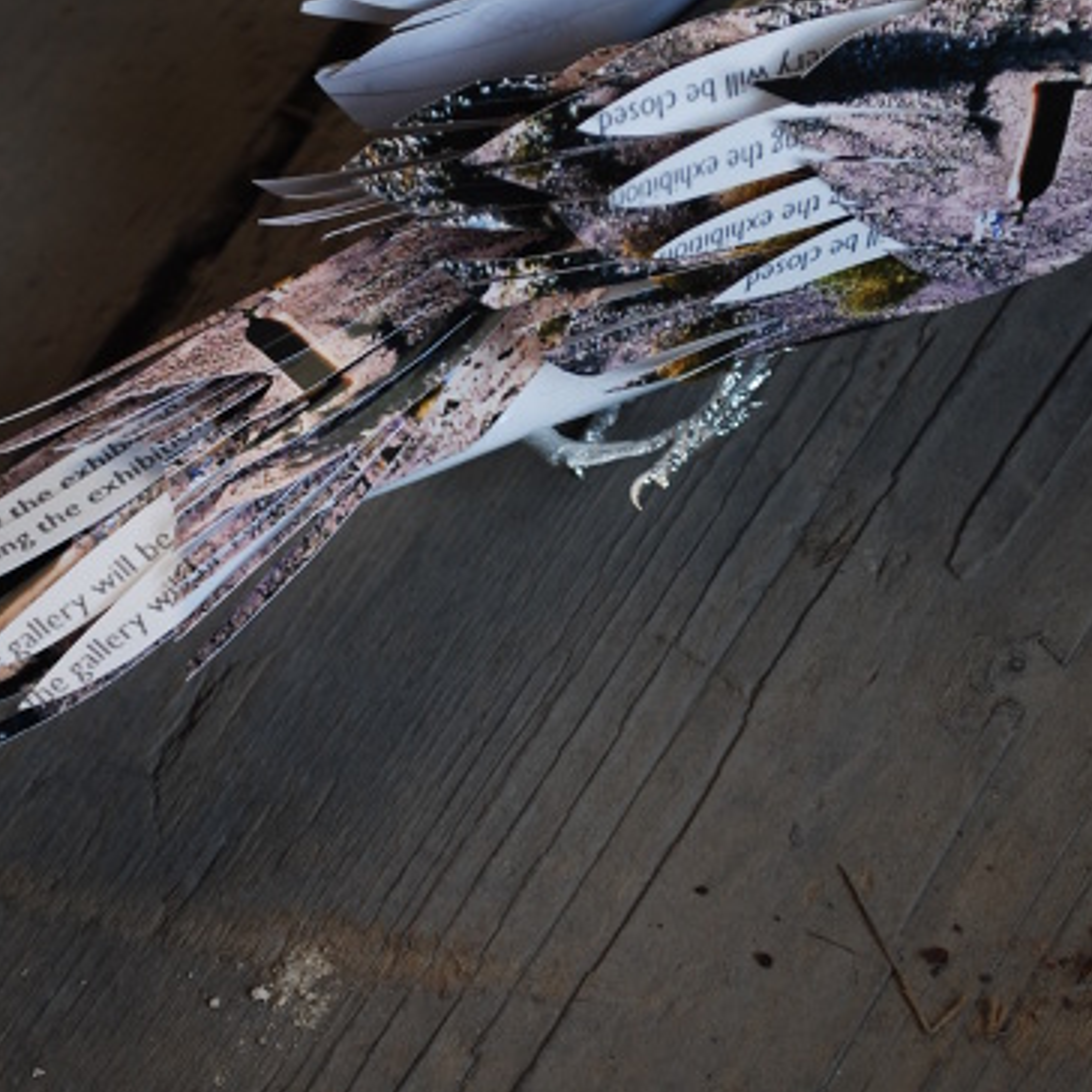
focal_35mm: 144
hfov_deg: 12.1
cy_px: 531
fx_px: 5135
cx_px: 438
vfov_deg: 12.1
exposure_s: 1/50
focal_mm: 55
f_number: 5.6
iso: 100
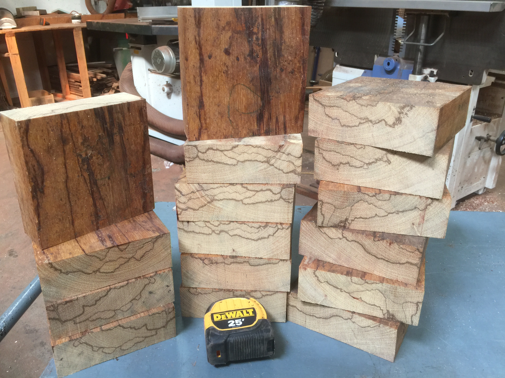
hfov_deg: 61.7
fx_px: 423
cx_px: 252
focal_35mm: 29
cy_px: 189
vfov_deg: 48.2
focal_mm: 4.15
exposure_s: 1/15
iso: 40
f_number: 2.2
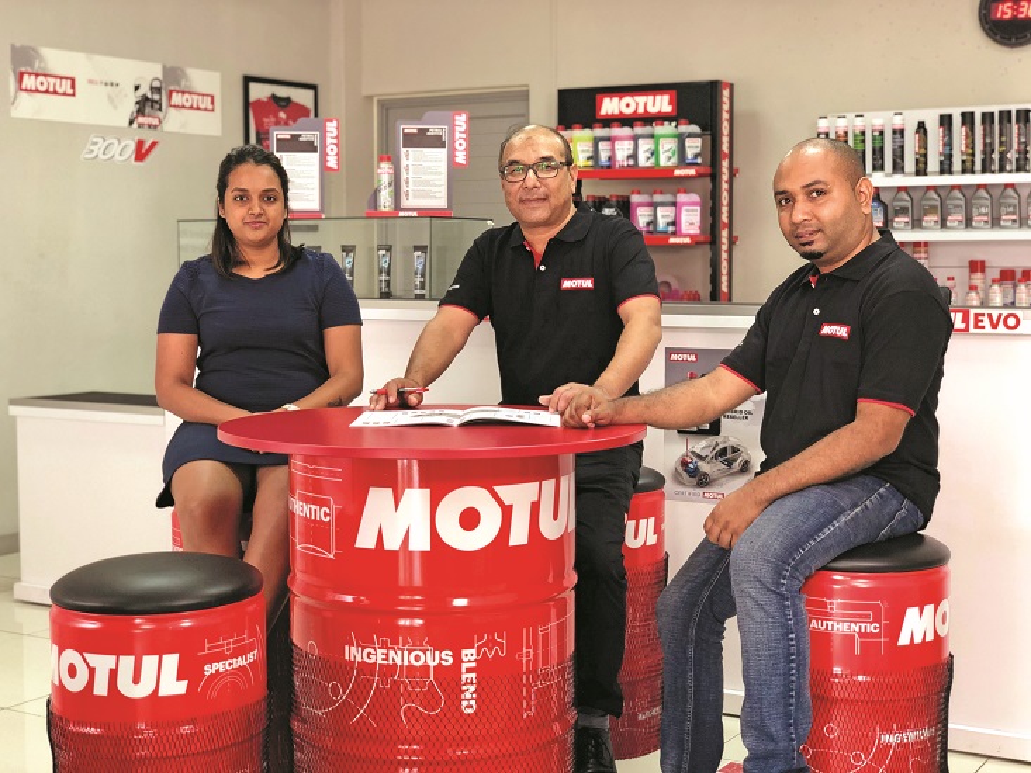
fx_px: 1549
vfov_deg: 28.0
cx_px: 516
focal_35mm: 52
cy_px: 386
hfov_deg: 36.8
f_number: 2.4
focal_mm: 6
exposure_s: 1/33
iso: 100
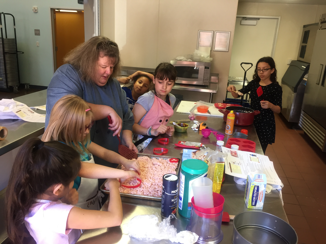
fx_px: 273
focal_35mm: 29
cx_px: 163
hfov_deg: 61.7
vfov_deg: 48.2
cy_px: 122
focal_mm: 4.15
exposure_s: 1/30
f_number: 2.2
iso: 64
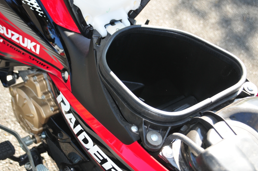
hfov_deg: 29.7
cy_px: 88
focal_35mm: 68
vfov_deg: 20.0
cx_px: 128
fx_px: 487
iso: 400
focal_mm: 44
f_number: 5
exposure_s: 1/250
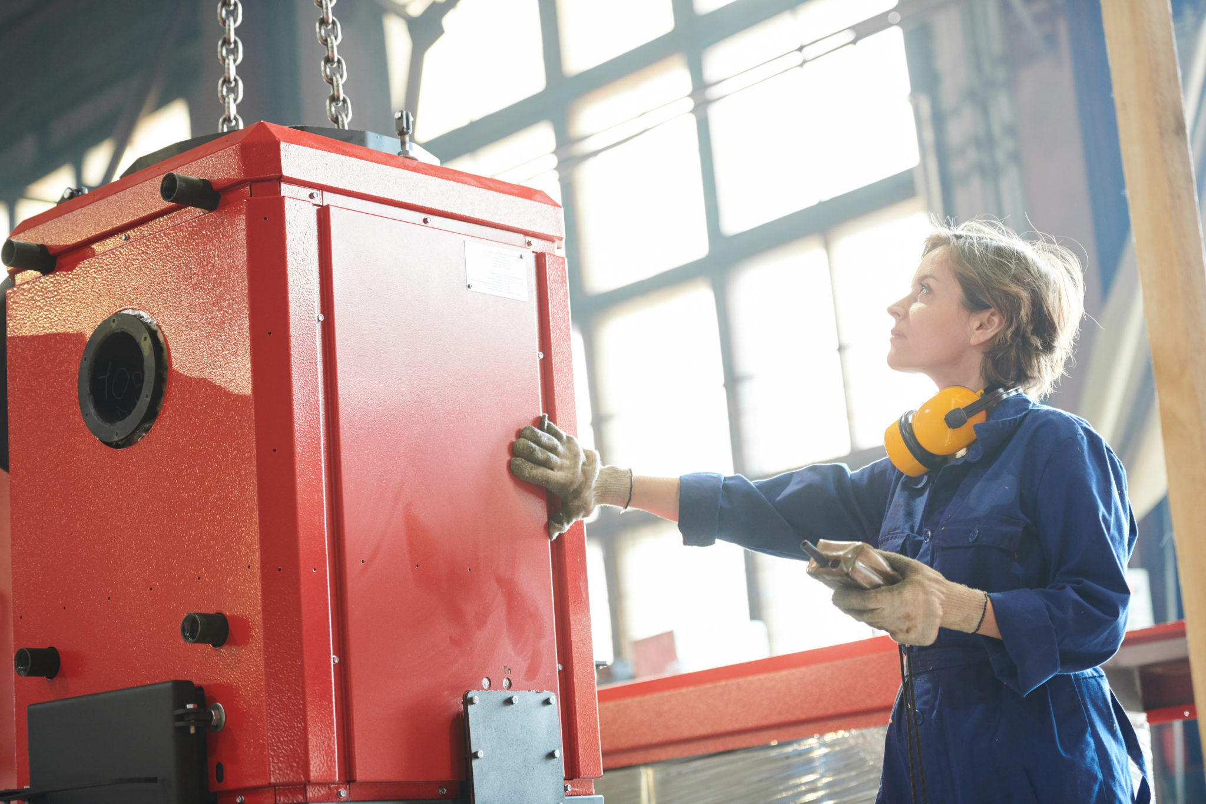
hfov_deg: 28.8
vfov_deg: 19.5
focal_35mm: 70
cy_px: 402
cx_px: 603
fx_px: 2345
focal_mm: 70
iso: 800
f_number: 2.8
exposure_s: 1/50
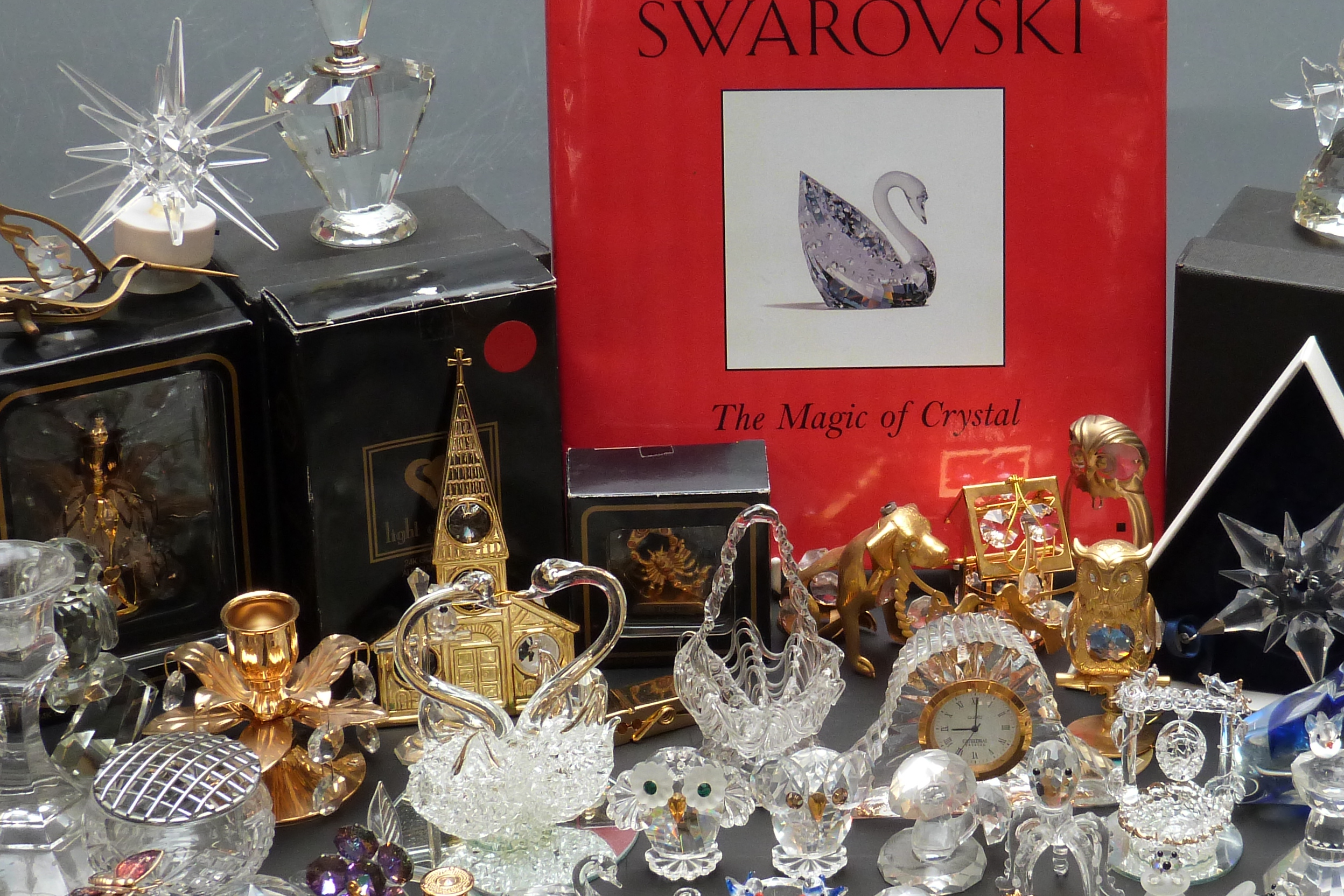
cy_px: 473
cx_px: 939
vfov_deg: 15.2
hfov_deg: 22.5
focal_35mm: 90
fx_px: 3360
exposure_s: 1/200
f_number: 3.6
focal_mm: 9.7
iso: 200
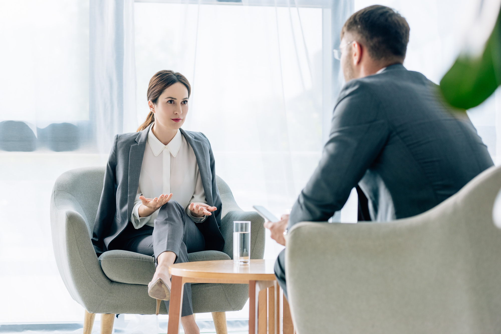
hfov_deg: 23.9
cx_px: 250
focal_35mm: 85
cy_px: 167
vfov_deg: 16.1
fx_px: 1183
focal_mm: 85
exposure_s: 1/200
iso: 125
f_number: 3.5
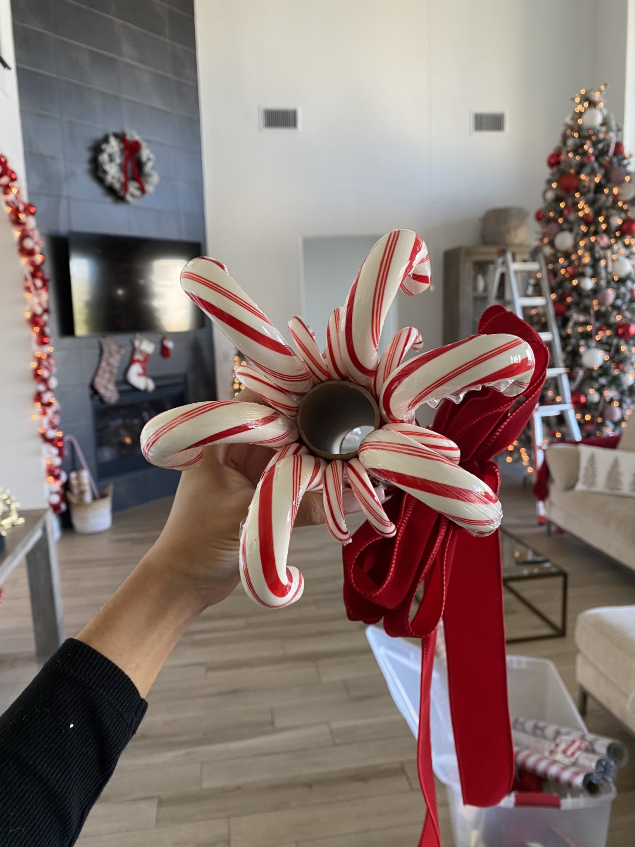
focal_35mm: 26
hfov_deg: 53.1
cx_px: 318
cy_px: 424
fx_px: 636
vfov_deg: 67.3
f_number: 1.8
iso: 100
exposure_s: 1/60
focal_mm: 4.25
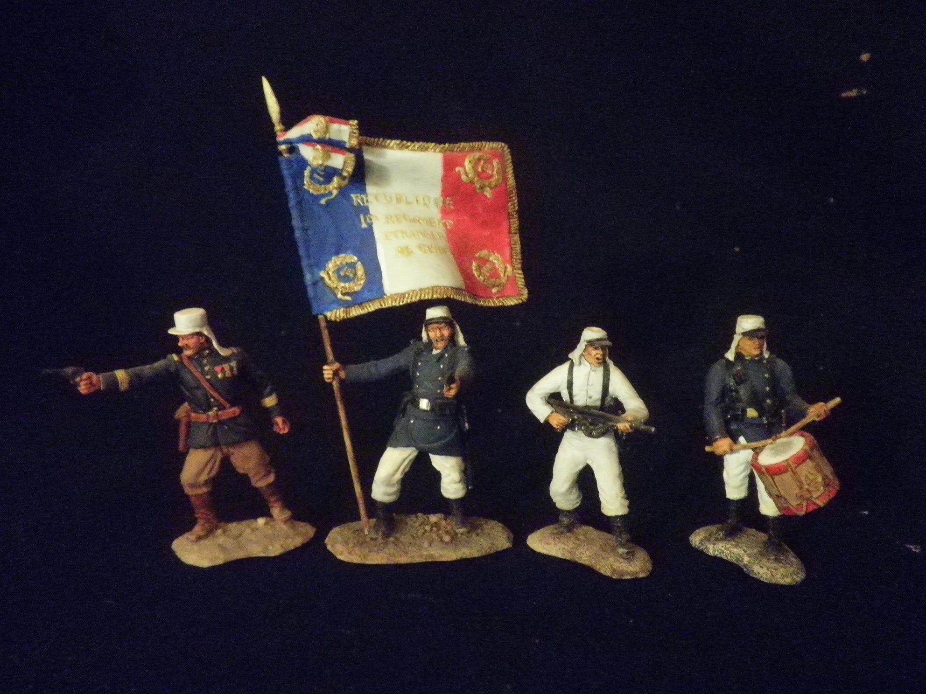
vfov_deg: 45.4
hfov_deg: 58.4
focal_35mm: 31
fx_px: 829
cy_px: 347
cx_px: 463
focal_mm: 5.5
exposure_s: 1/13
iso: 800
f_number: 2.8
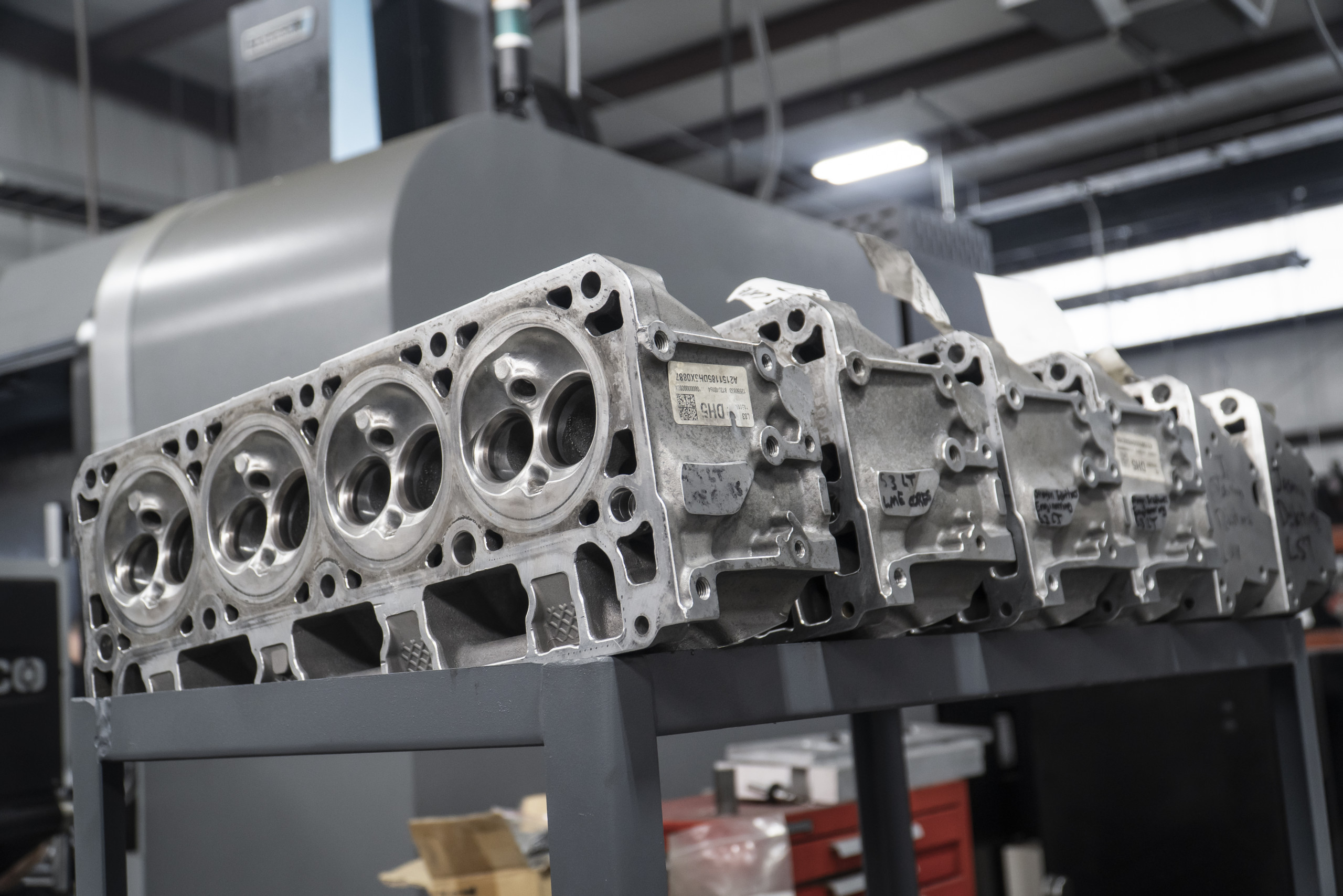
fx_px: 1511
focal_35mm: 40
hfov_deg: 47.9
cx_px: 672
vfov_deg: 33.0
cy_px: 448
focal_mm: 27
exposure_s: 1/160
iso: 800
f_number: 4
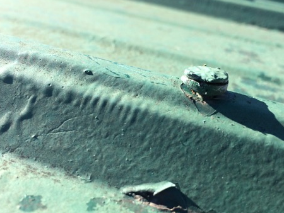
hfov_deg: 46.7
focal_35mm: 40
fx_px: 328
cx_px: 158
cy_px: 106
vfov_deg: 36.0
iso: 32
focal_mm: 4.12
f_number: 2.2
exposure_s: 1/838
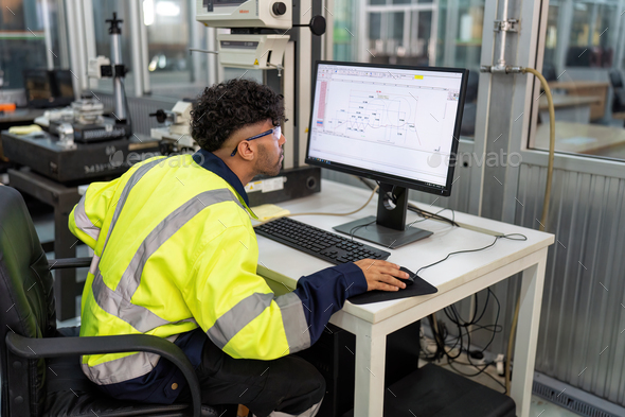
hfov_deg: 54.4
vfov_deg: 37.8
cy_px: 208
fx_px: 607
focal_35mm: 35
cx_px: 312
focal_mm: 35
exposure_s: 1/800
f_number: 1.4
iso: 1000
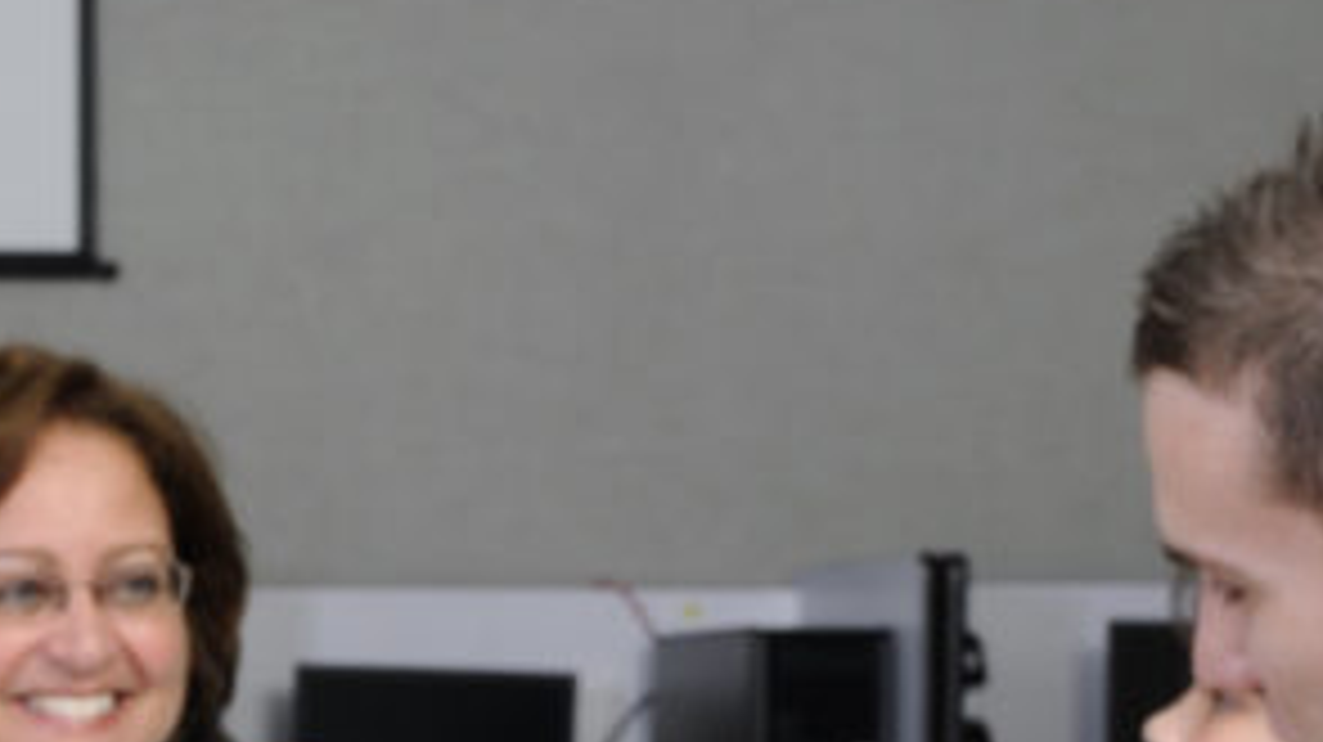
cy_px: 1160
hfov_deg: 12.9
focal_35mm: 164
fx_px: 5750
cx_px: -36
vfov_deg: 7.3
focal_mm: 24
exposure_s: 1/100
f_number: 7.1
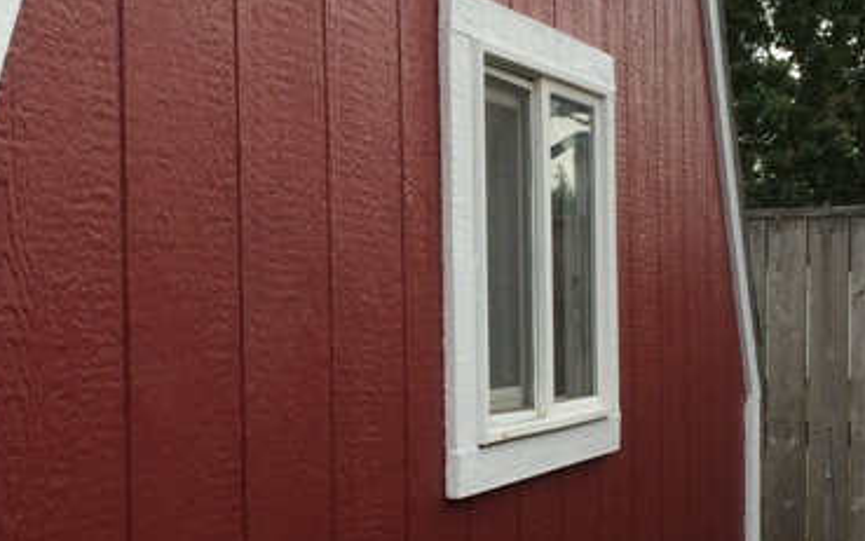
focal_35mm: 64
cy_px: 365
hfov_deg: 32.0
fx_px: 1509
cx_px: 476
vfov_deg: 20.3
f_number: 2.2
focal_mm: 4.15
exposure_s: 1/590
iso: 32
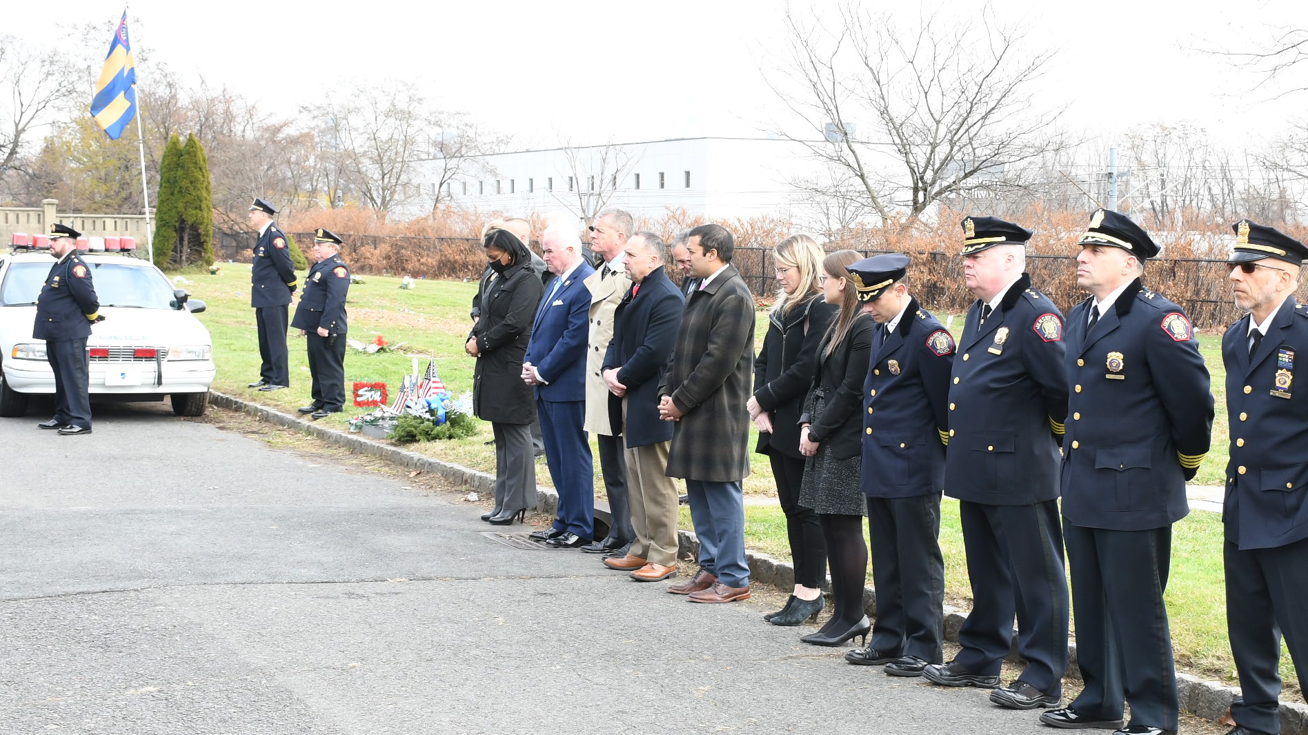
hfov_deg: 34.8
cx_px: 739
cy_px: 357
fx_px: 2081
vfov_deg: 20.0
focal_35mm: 60
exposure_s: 1/200
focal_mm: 26
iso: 400
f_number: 7.1
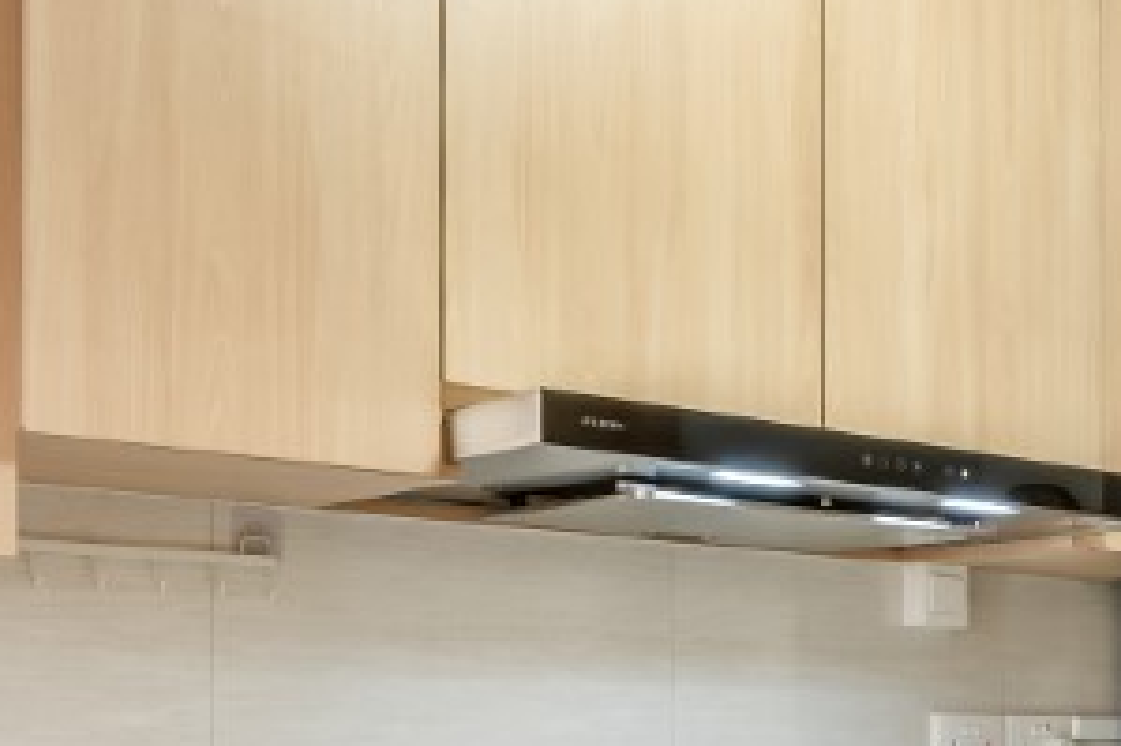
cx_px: 664
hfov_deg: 36.8
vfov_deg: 24.2
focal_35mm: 54
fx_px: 1681
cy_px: 701
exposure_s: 1/1.25
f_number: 11
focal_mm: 14
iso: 50
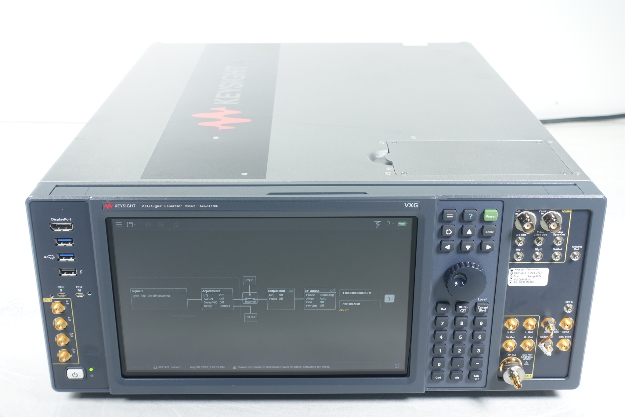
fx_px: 851
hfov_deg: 40.3
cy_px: 208
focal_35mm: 49
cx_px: 312
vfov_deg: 27.5
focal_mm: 17.9
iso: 125
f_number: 3.5
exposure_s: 1/80
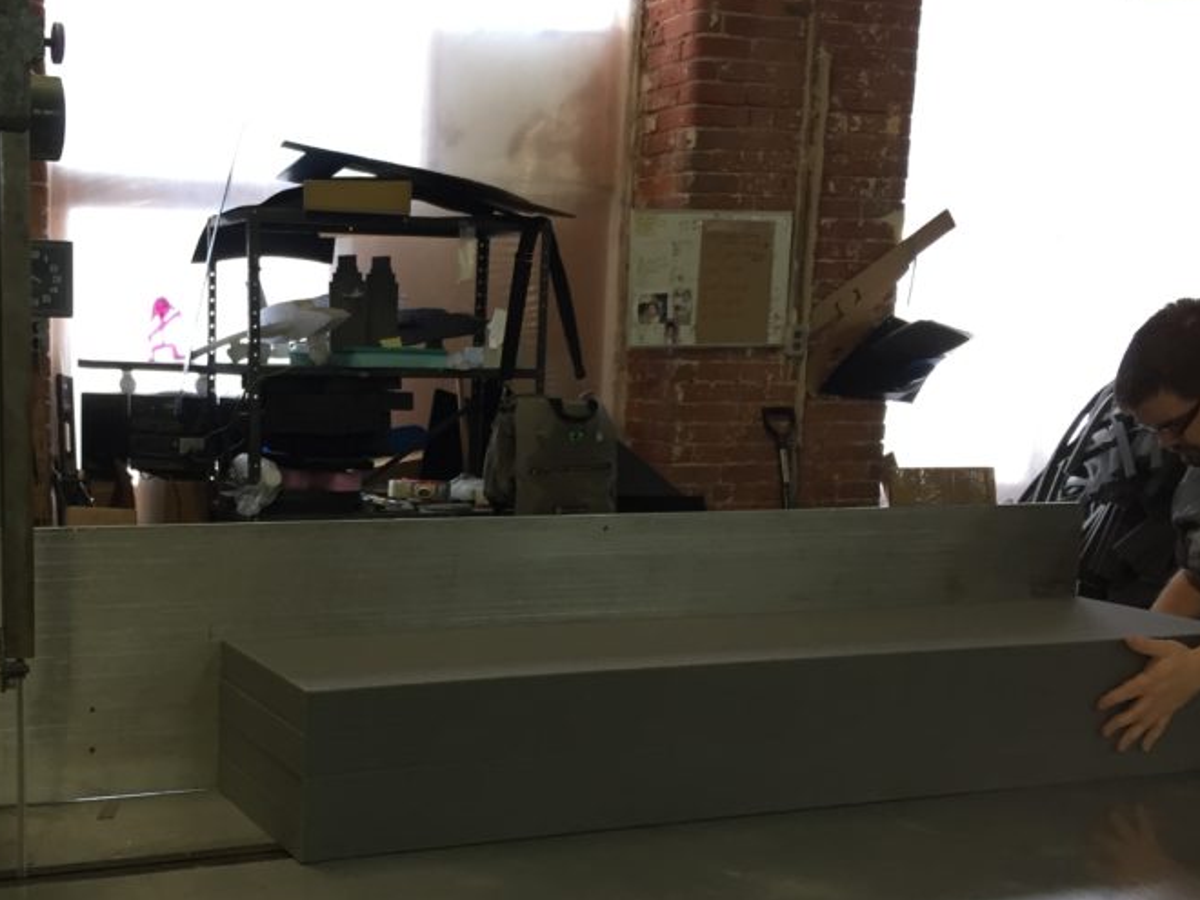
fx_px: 1560
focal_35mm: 45
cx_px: 329
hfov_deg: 41.1
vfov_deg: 31.8
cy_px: 627
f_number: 2.2
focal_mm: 4.15
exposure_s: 1/30
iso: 80
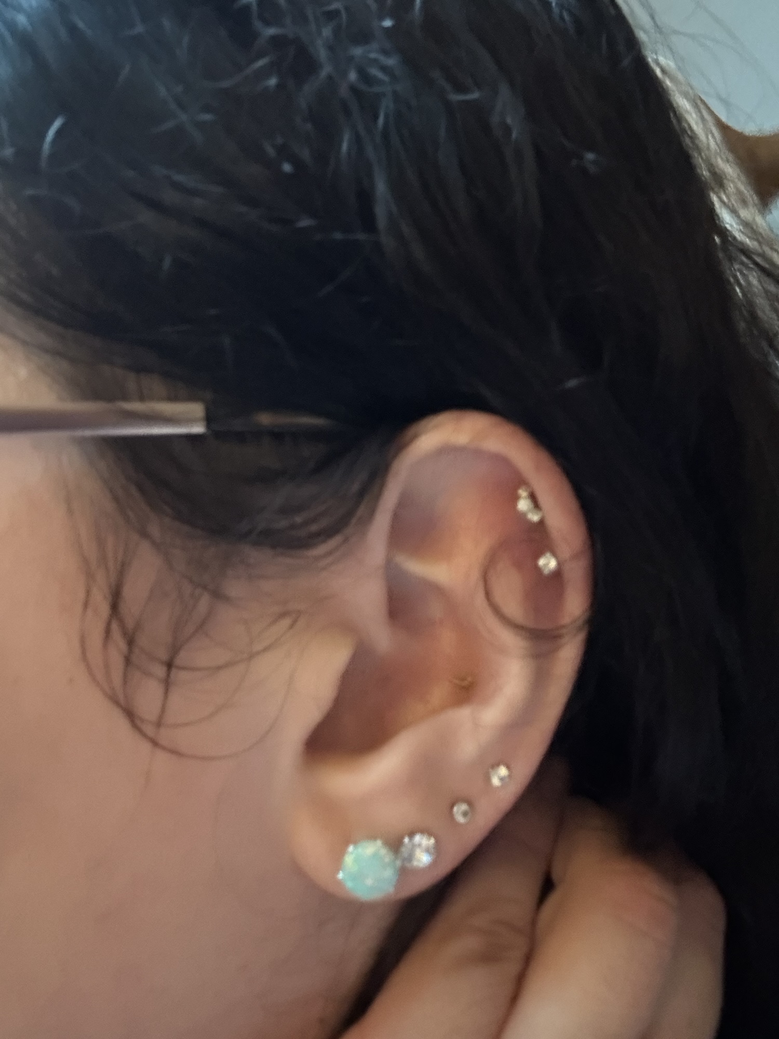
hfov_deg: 46.8
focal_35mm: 30
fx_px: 900
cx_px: 390
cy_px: 520
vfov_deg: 60.0
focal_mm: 2.69
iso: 800
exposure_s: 1/15
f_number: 1.9
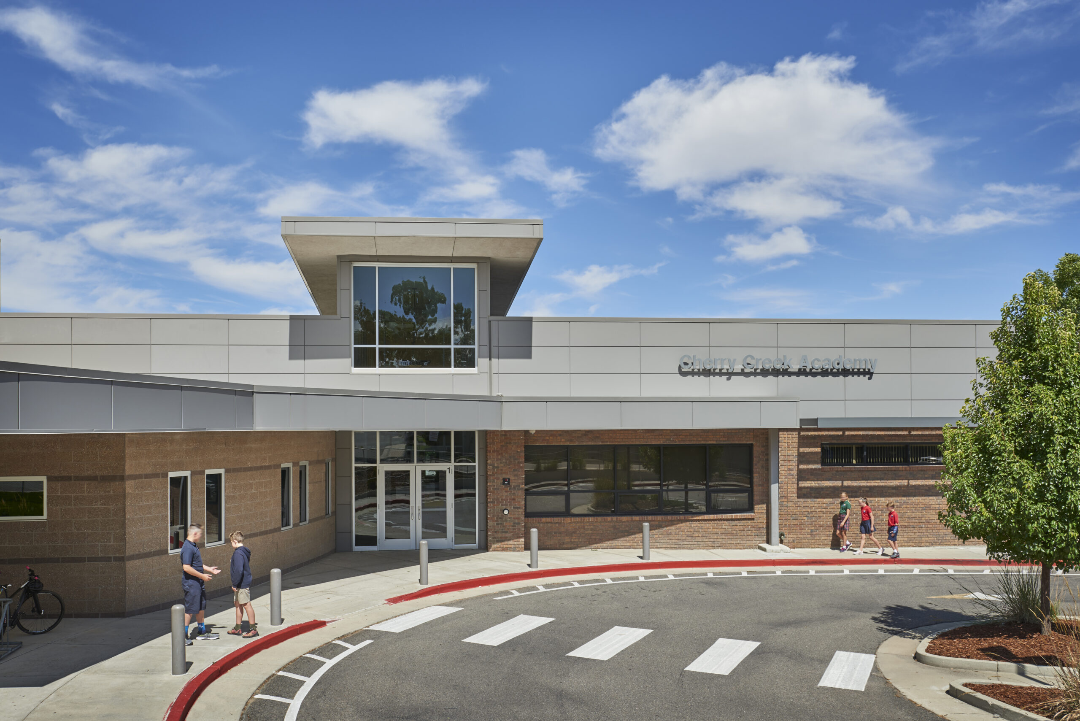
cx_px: 540
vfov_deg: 41.2
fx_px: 960
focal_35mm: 32
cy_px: 360
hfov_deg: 58.7
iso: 100
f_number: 11
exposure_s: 1/160
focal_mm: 32
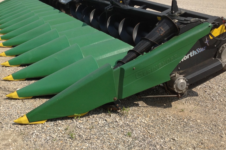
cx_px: 88
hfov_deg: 36.1
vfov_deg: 24.5
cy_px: 49
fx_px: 345
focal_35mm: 55
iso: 50
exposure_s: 1/2326
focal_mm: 4.28
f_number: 2.4
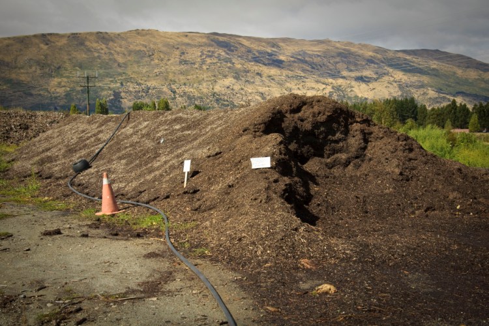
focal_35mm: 51
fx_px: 693
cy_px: 163
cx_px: 244
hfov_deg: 38.9
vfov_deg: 26.5
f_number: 8
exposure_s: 1/1000
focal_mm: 34
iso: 400
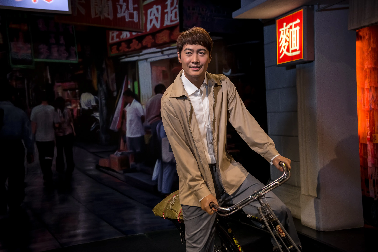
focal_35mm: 44
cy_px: 126
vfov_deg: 30.5
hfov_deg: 44.5
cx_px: 189
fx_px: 462
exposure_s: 1/40
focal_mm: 44
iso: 500
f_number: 3.5
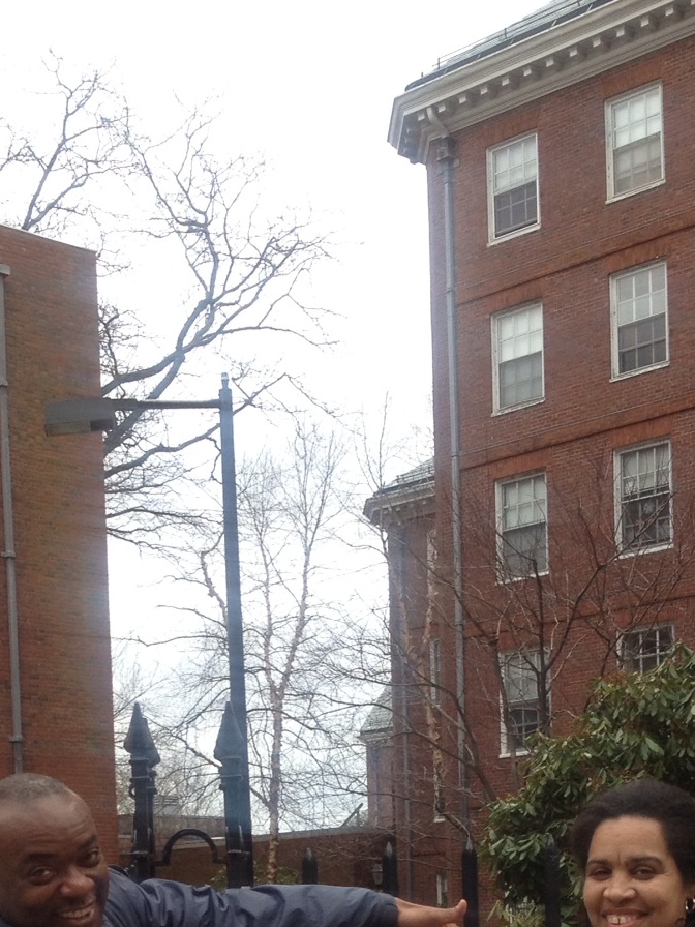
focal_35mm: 80
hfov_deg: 18.4
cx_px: 255
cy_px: 1005
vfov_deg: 23.0
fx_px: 2142
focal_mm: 4.28
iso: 64
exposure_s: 1/265
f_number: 2.4
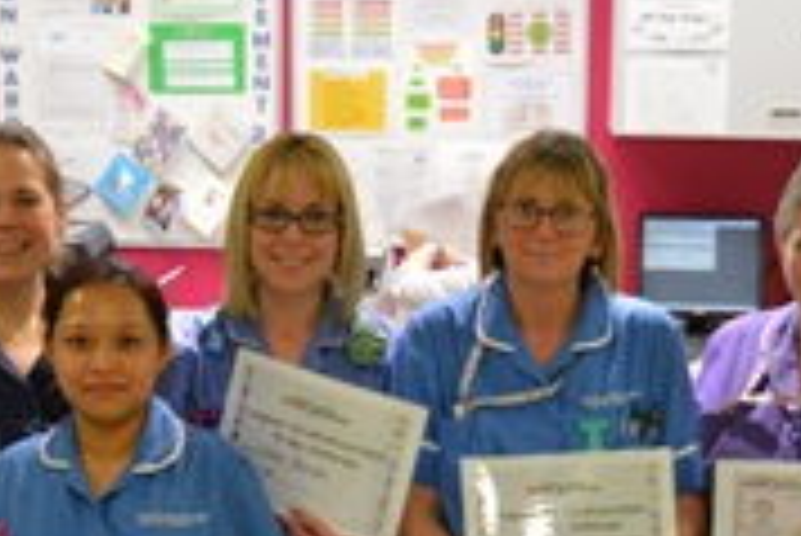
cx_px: 306
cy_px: 432
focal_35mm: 109
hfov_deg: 18.7
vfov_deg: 12.5
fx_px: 2433
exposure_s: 1/60
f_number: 4.2
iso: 1100
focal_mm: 29
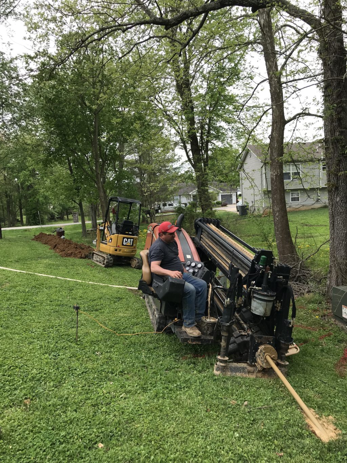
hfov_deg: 49.8
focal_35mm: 28
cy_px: 232
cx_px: 174
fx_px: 374
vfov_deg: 63.4
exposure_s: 1/725
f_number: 1.8
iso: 20
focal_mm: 3.99
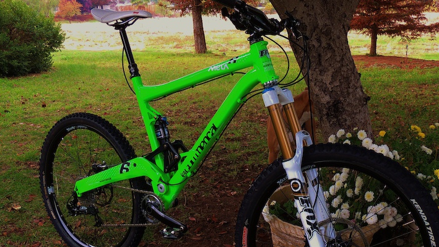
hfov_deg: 47.3
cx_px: 236
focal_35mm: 43
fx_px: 501
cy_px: 152
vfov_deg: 27.6
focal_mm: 6.2
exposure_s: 1/50
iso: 140
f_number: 3.3
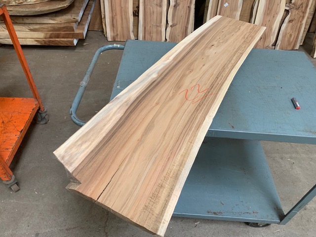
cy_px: 118
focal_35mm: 26
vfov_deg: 53.1
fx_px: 237
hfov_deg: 67.3
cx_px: 158
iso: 100
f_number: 1.8
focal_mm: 4.25
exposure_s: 1/60
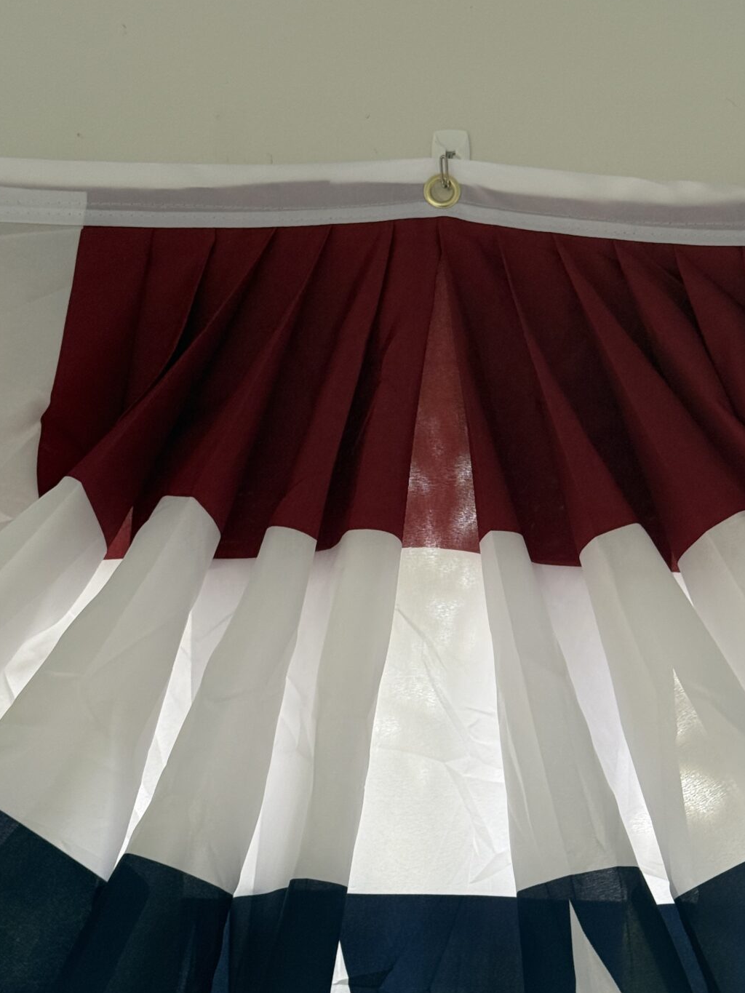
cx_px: 458
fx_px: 2066
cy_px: 479
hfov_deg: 20.4
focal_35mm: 72
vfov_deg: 27.0
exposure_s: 1/109
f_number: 1.78
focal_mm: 6.76
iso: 160
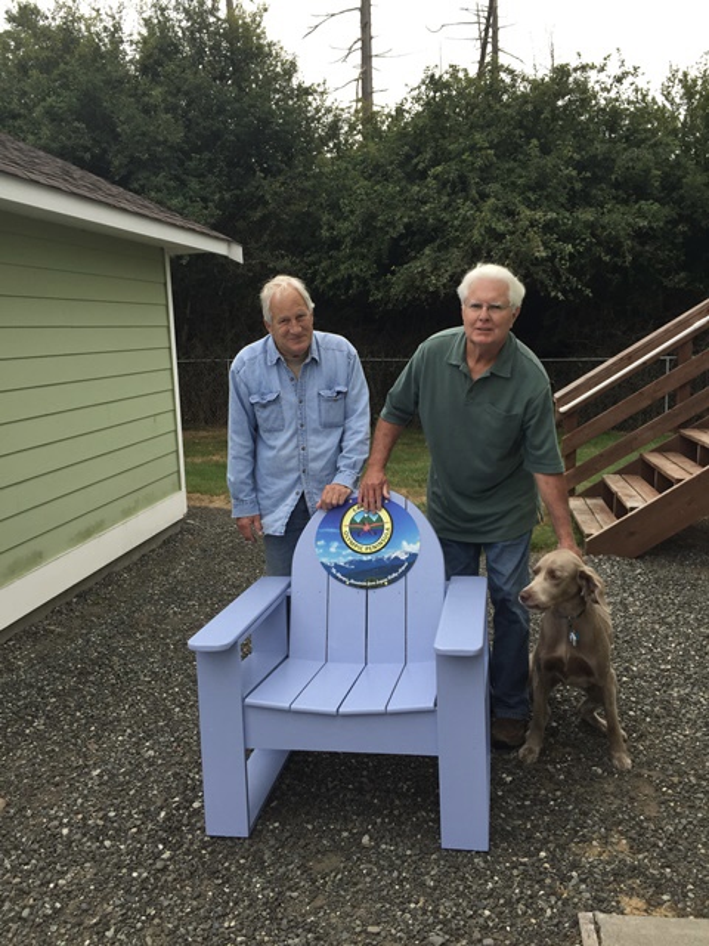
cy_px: 473
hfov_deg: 48.2
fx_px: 792
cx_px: 354
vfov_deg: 61.7
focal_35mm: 29
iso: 32
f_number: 2.2
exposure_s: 1/719
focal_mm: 4.15
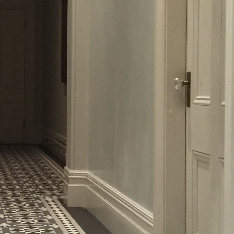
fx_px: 749
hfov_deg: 16.8
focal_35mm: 98
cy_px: 102
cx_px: -63
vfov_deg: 17.7
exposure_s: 1/17
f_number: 2.2
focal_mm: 4.15
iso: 125
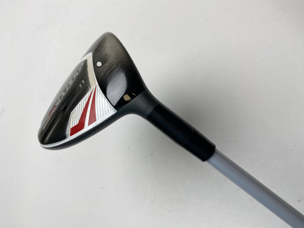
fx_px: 228
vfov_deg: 53.1
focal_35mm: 26
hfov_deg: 67.3
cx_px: 152
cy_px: 114
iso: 32
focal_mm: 4.25
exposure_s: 1/444
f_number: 1.8
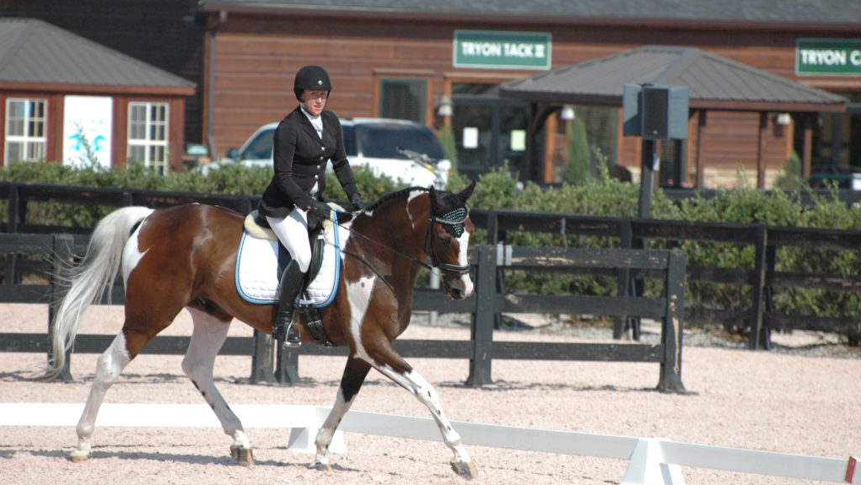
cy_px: 237
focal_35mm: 425
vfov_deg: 2.9
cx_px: 431
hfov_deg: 5.1
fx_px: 9706
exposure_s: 1/3200
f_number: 5.6
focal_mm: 270
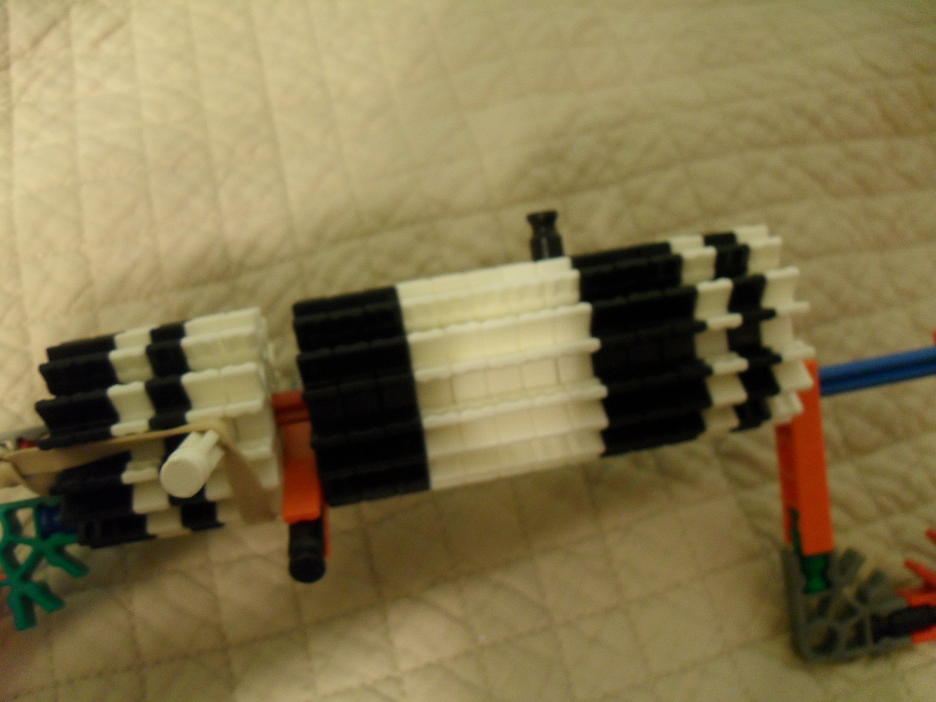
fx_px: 946
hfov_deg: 52.6
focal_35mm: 35
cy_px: 351
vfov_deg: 40.7
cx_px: 468
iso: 200
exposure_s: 1/6
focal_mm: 6.2
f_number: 2.8
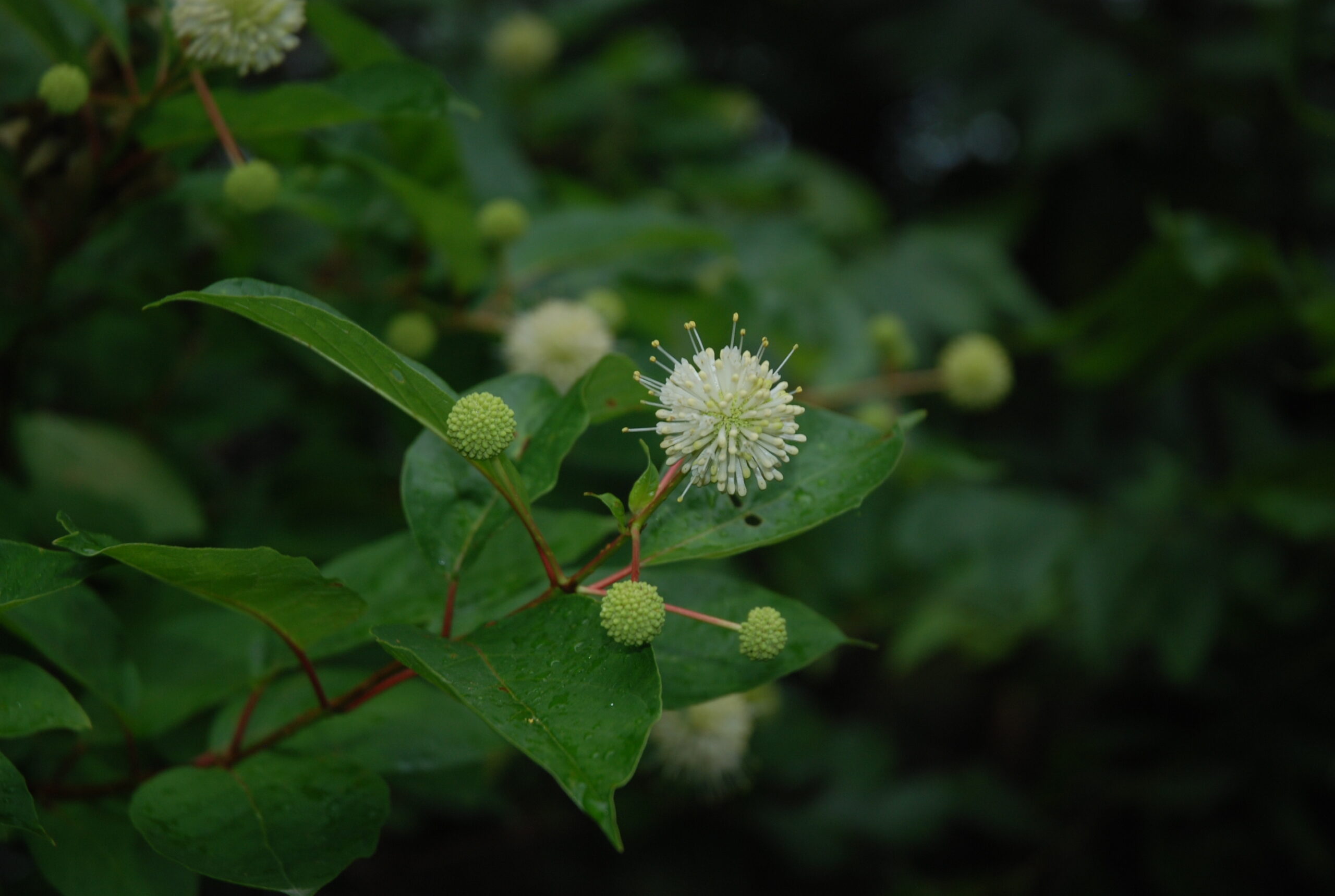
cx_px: 668
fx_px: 2898
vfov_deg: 17.6
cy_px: 448
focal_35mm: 78
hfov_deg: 25.9
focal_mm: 52
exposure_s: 1/60
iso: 200
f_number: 4.5
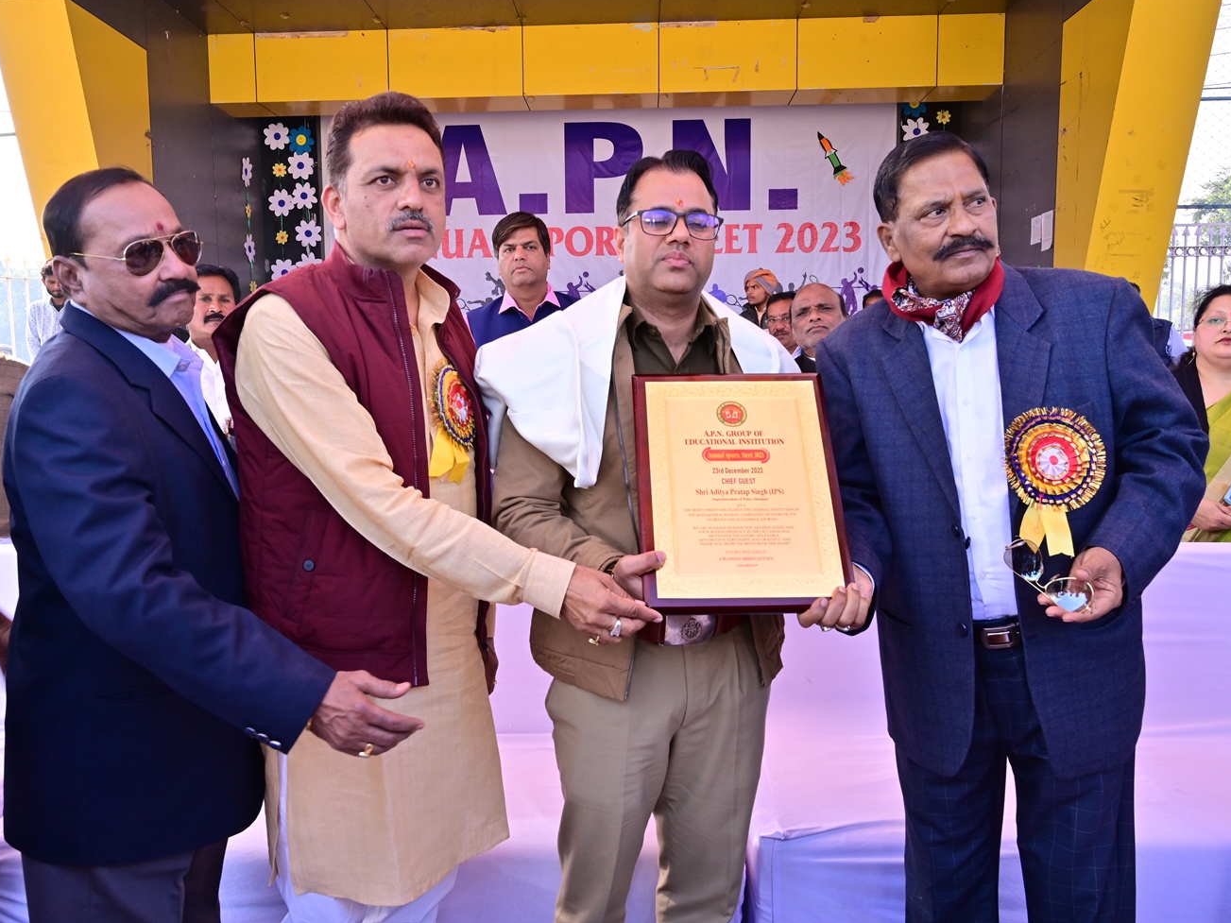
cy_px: 449
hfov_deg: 61.6
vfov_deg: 48.2
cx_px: 593
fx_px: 1031
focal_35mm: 29
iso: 400
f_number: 10
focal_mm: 26
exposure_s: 1/80
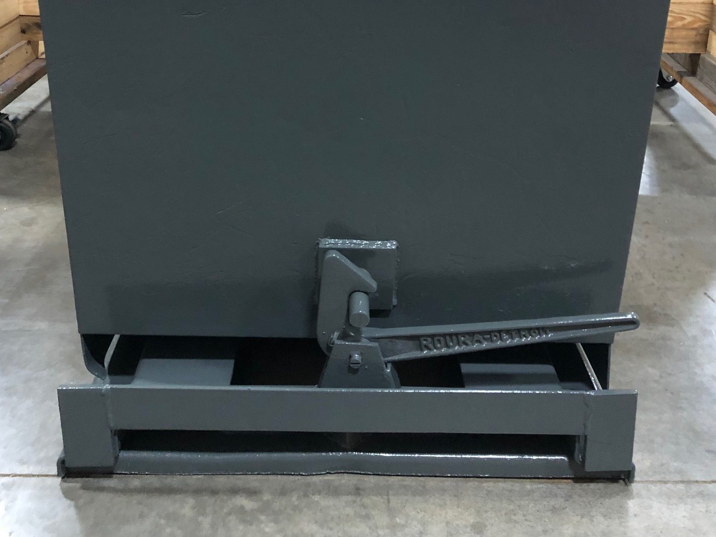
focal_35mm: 40
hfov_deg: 46.8
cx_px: 349
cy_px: 51
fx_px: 827
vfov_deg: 34.0
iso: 100
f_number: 1.8
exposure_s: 1/4
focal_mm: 3.99
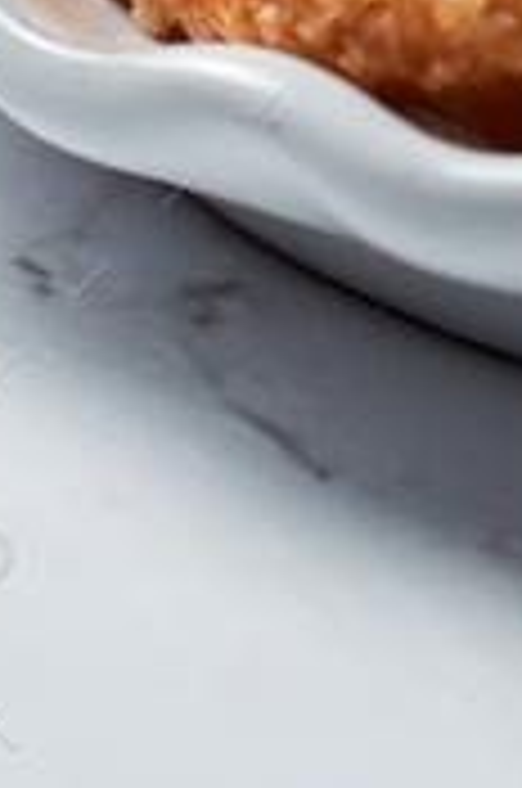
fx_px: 8297
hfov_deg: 3.6
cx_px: 472
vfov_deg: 5.3
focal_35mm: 380
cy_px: -835
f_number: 5.6
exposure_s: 1/160
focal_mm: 50
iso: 100
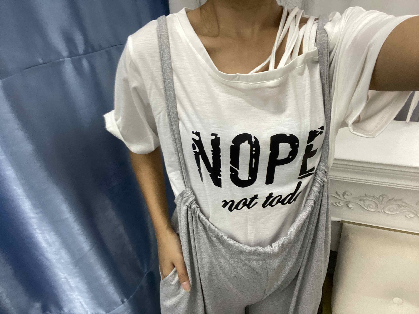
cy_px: 157
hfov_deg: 73.9
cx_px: 210
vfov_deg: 58.9
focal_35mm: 23
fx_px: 278
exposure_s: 1/50
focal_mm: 2.71
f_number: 2.2
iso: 320
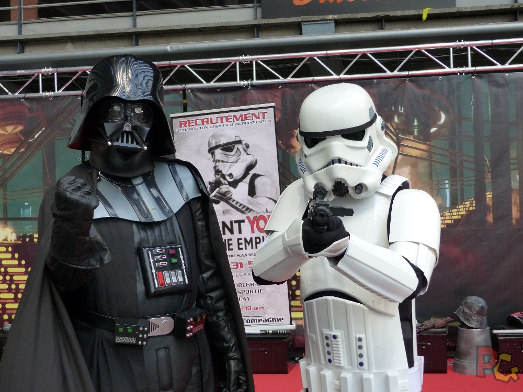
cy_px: 196
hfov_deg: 34.9
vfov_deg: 26.6
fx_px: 831
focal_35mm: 55
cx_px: 262
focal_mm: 9.9
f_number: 2.8
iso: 400
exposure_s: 1/250
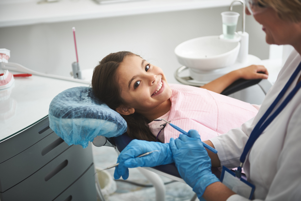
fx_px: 468
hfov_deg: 35.6
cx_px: 150
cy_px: 100
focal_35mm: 56
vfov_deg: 24.2
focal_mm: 56
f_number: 2.8
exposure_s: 1/200
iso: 125
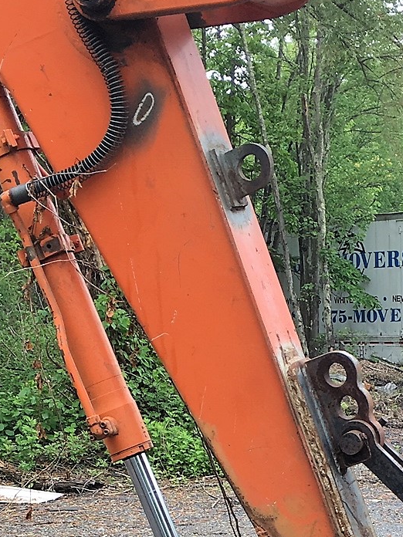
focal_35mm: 84
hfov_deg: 17.5
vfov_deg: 21.9
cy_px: 609
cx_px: 259
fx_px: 1304
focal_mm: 4.15
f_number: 2.2
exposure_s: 1/272
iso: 25
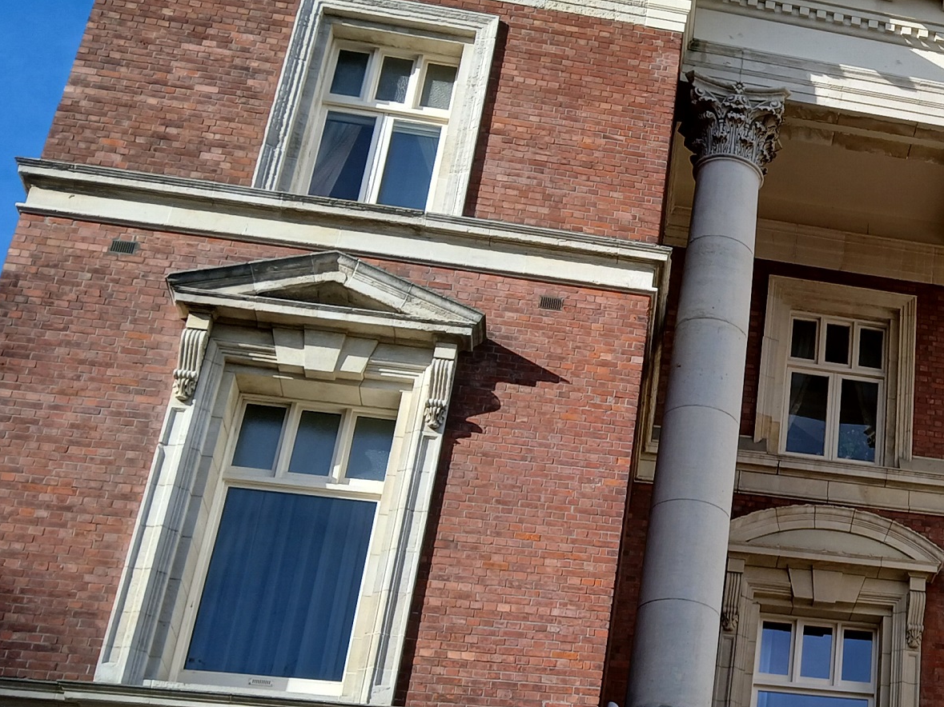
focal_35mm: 63
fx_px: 1718
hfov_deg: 27.8
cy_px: 456
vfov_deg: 23.2
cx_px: 1059
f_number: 1.8
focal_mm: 3.98
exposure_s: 1/585
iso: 20
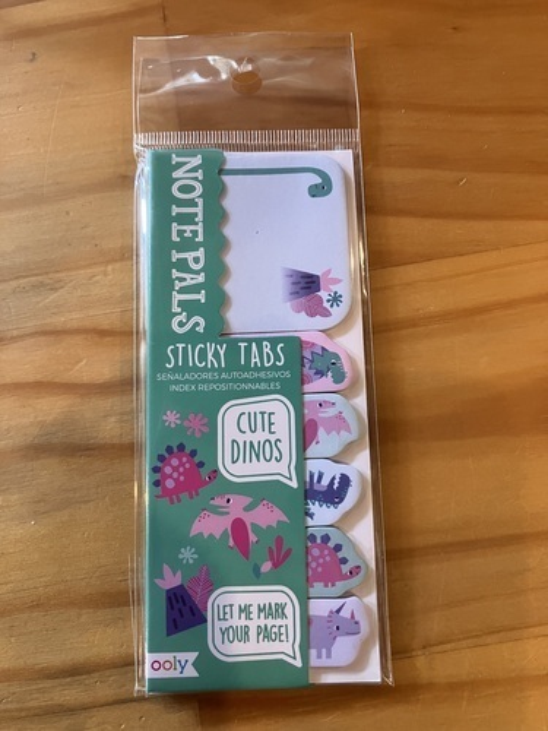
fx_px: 591
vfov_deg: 63.4
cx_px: 274
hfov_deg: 49.7
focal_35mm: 28
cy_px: 366
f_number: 1.8
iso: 200
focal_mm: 3.99
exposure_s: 1/60
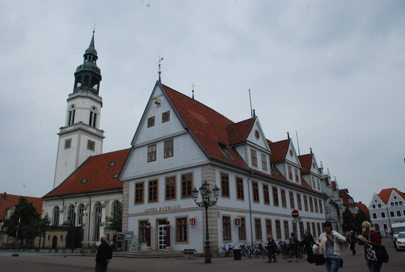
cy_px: 136
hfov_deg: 67.3
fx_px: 304
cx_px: 202
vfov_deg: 48.1
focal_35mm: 27
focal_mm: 18
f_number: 14
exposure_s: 1/800
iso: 2000
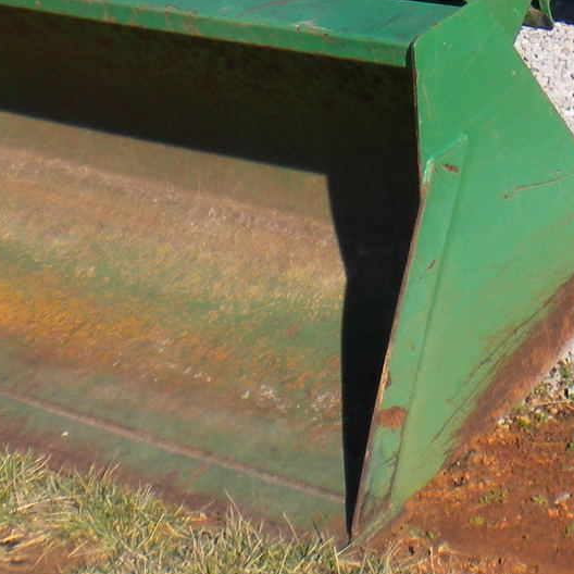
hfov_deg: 14.3
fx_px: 2251
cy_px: -227
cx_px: 600
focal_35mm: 120
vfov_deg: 13.8
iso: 80
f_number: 4.6
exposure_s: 1/703
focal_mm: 6.3
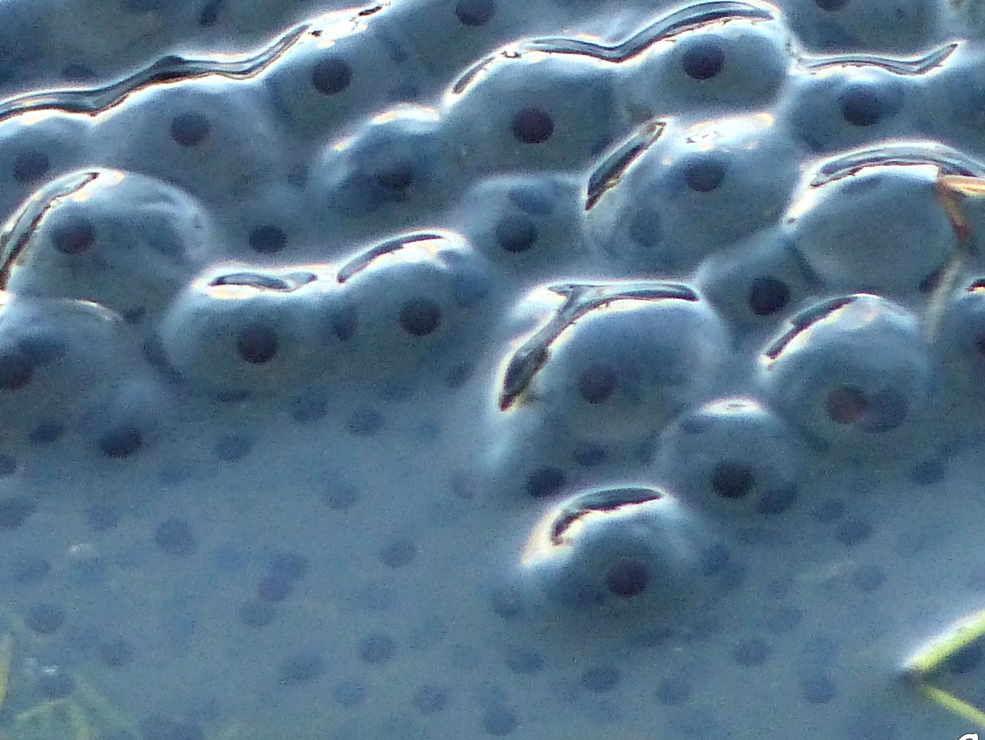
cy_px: -62
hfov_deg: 1.0
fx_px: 55166
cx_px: 658
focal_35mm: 1938
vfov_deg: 0.8
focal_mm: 108
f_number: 2.8
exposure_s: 1/125
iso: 320
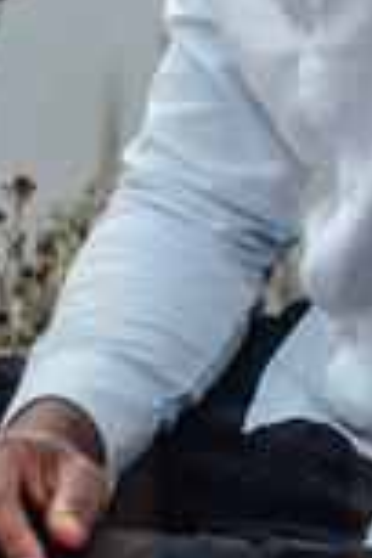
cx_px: -405
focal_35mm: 290
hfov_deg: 4.7
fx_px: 4495
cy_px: -385
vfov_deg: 7.0
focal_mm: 50
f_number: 2.2
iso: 200
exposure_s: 1/250
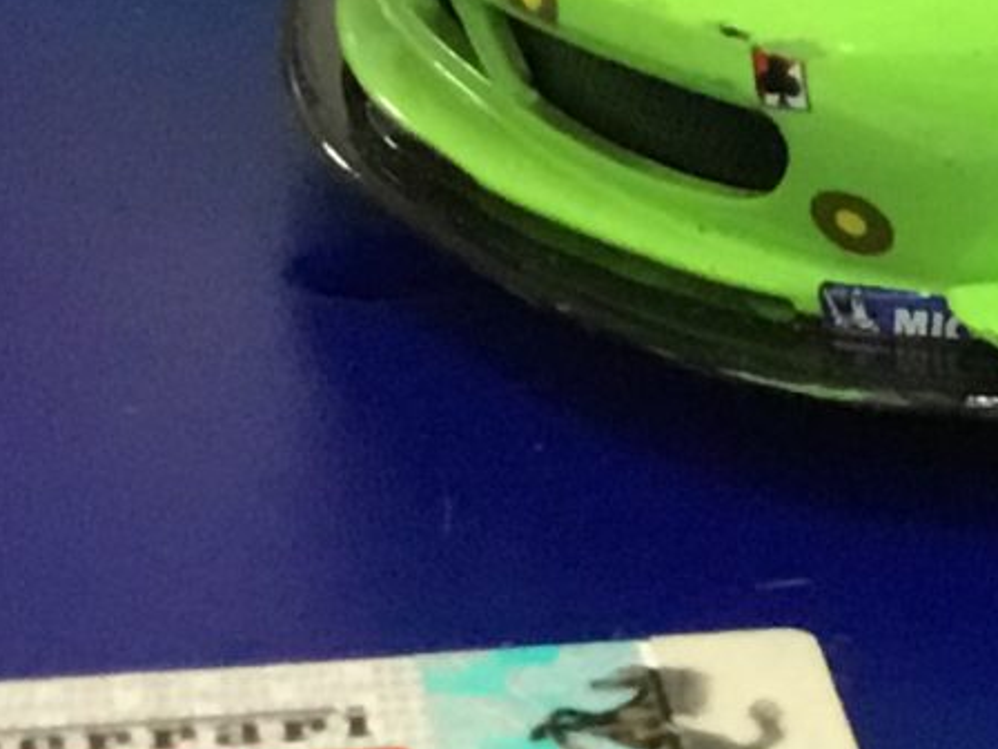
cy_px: 417
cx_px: 2092
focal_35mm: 177
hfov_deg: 10.2
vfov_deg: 8.4
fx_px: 5103
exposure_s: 1/30
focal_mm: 3.3
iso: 160
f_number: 2.4
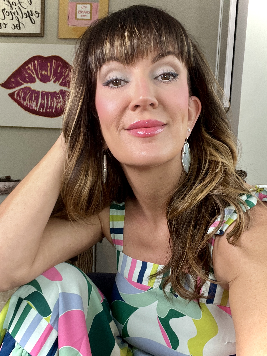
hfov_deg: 46.8
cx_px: 134
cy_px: 178
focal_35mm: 30
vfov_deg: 60.0
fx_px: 309
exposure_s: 1/60
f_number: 2.2
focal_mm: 2.71
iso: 80
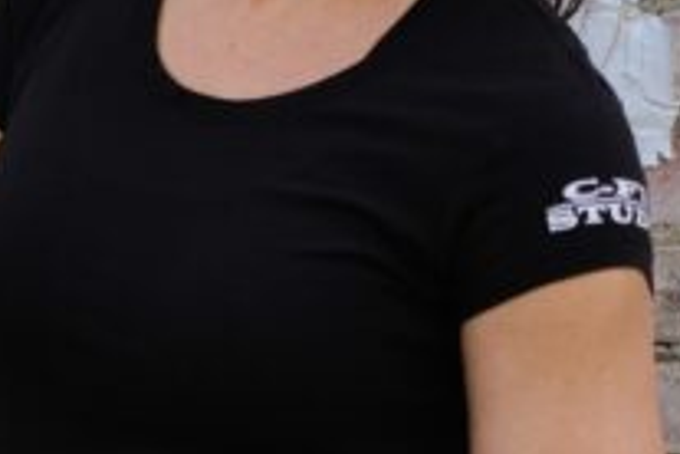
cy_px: 377
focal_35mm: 173
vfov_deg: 7.9
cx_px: 302
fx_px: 3268
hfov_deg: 11.9
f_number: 2
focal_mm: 23
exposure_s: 1/1250
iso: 250
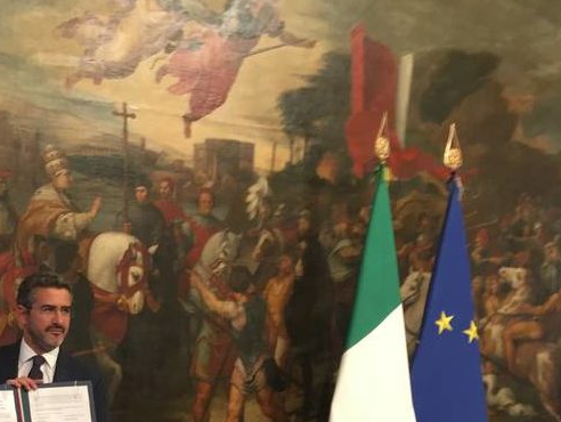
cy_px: 394
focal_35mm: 58
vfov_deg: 24.4
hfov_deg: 31.1
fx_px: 941
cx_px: 18
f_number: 2.2
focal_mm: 4.15
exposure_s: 1/33
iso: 50
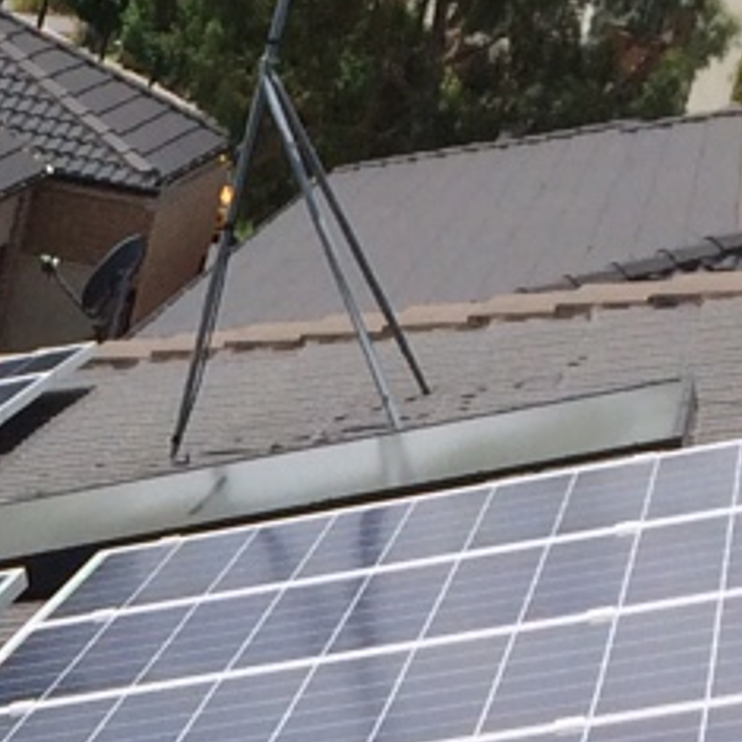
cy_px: 1266
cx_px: -751
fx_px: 4317
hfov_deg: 9.2
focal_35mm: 178
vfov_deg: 9.4
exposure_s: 1/3425
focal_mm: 4.15
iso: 32
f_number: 2.2
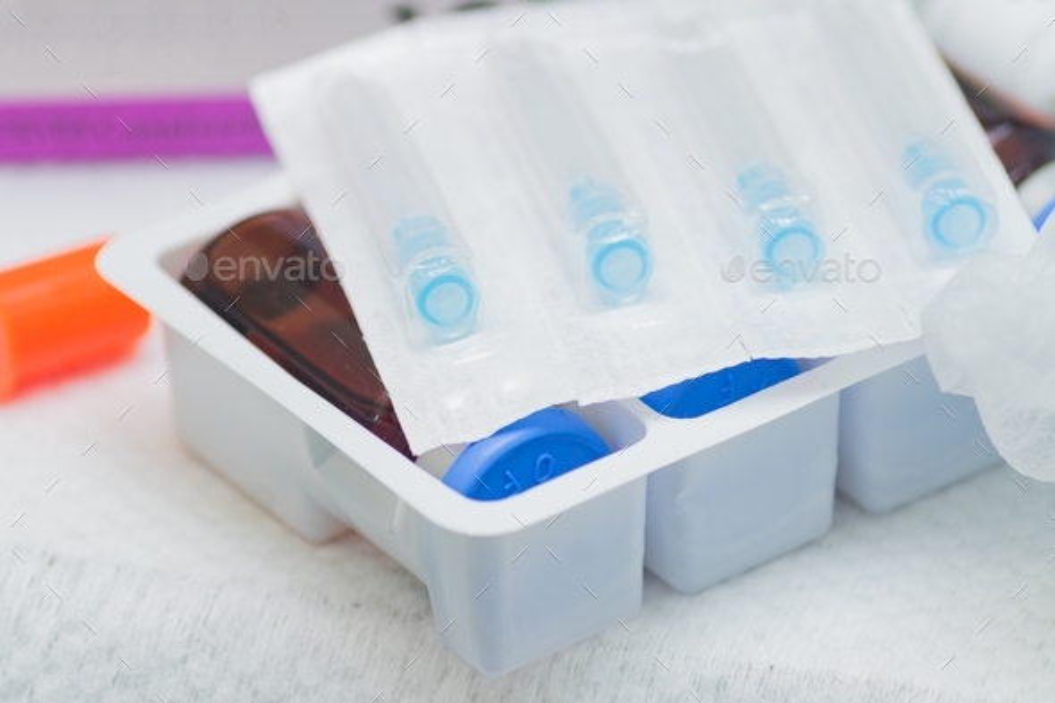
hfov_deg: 8.6
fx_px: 7031
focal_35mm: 240
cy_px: 352
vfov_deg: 5.7
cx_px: 528
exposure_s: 1/60
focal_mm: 160
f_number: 5.6
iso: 100
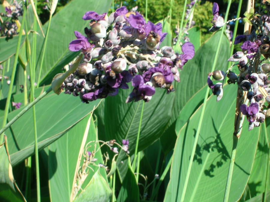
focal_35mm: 102
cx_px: 135
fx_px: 795
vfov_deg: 14.5
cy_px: 101
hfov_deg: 19.3
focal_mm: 17.1
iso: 50
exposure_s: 1/51.3
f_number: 8.2
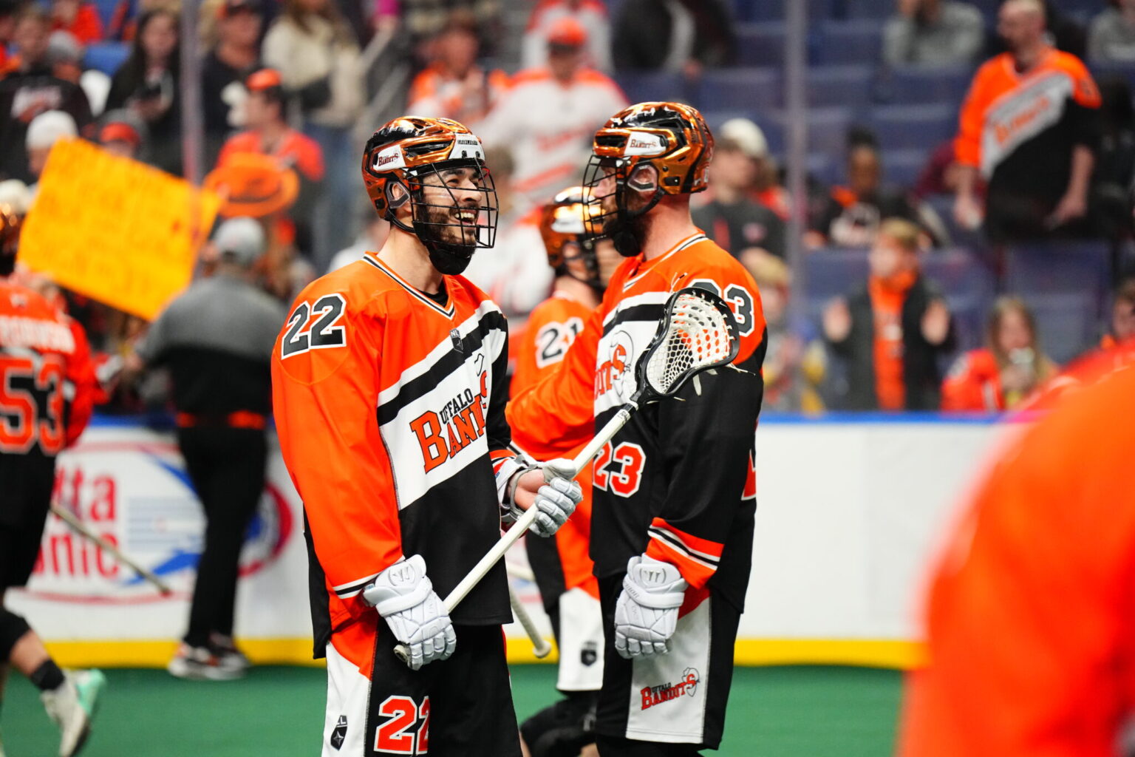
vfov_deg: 6.9
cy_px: 378
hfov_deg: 10.3
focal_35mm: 200
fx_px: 6305
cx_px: 568
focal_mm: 200
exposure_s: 1/1600
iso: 5000
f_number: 2.8
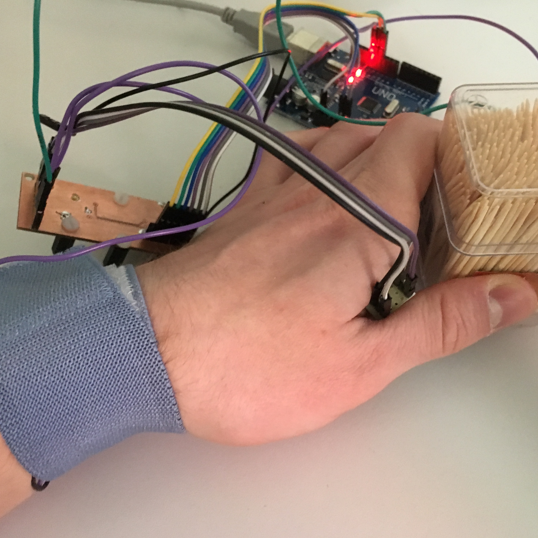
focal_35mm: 35
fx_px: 615
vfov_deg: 47.2
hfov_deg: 47.2
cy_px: 274
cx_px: 289
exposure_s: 1/17
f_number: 2.2
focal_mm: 4.15
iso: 320
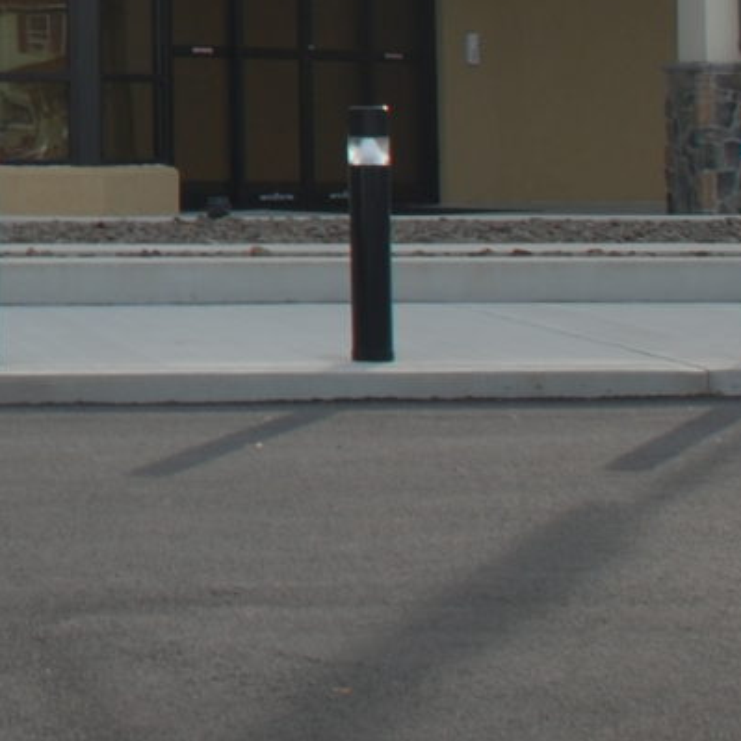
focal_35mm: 144
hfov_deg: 11.2
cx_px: -628
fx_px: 3487
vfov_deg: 11.7
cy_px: -302
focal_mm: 22
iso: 100
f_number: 6.3
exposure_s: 1/200
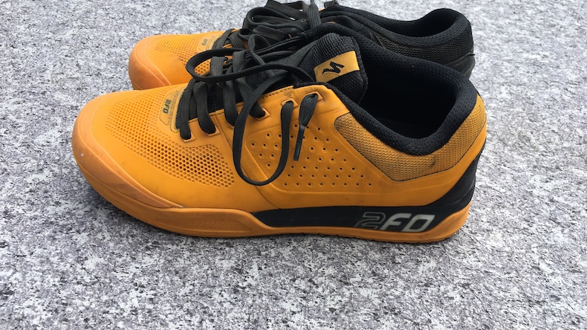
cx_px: 292
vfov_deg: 36.4
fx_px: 498
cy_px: 122
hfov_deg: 61.0
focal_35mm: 32
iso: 25
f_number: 2.2
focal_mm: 4.15
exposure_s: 1/538
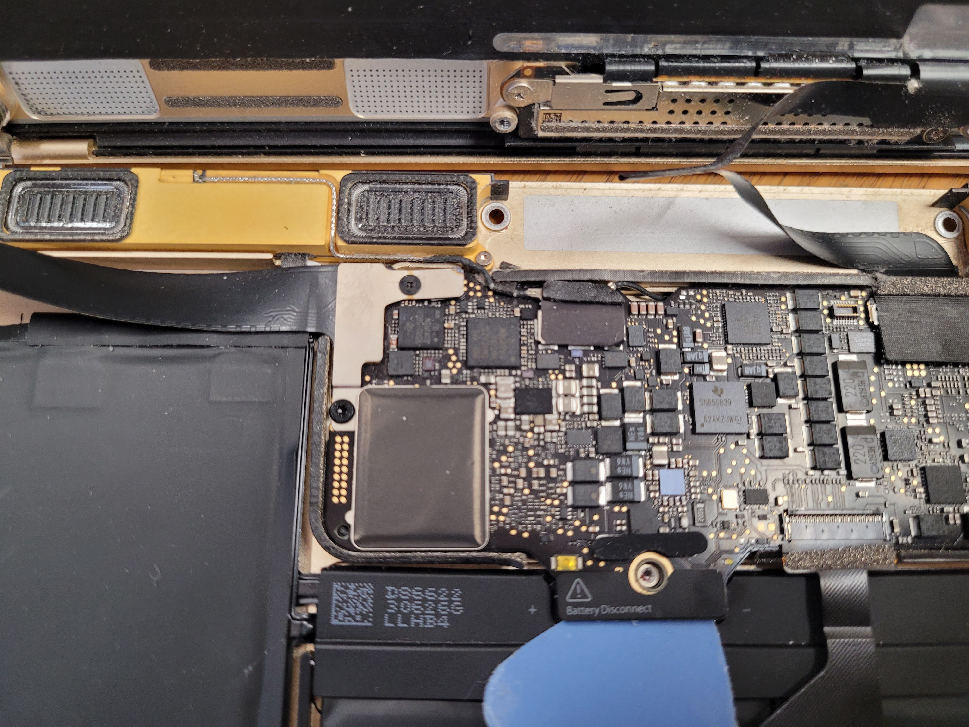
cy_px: 364
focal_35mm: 26
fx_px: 728
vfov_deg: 53.1
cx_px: 484
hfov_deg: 67.3
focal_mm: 5.4
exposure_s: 1/60
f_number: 1.8
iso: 250
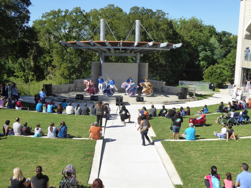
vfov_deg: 34.3
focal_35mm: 42
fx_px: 305
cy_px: 94
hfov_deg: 44.8
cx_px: 126
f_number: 3.8
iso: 160
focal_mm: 7.2
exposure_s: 1/640
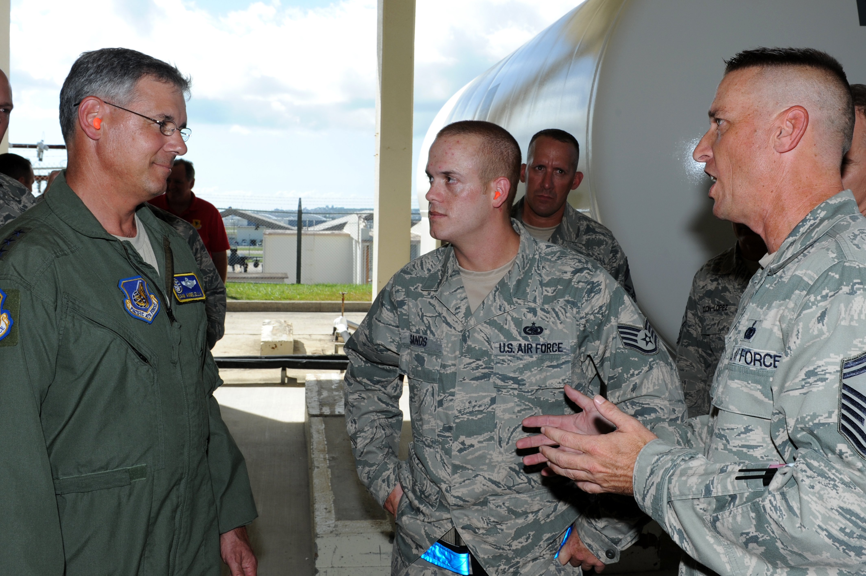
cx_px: 433
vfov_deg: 42.3
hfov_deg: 60.3
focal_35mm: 31
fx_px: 745
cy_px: 288
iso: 320
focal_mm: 31
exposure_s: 1/250
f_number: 13
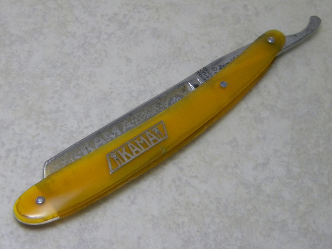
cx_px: 166
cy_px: 124
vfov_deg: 17.8
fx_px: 796
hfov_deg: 23.6
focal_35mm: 83
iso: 400
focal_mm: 15.1
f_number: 4.5
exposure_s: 1/29
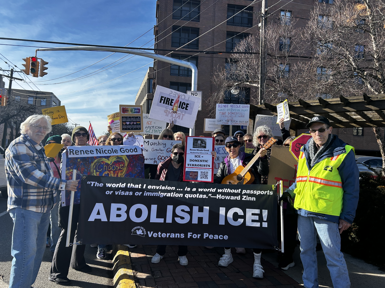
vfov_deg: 53.1
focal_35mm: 26
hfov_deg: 67.3
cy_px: 144
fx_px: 289
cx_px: 192
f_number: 1.5
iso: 50
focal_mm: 5.7
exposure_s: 1/1869
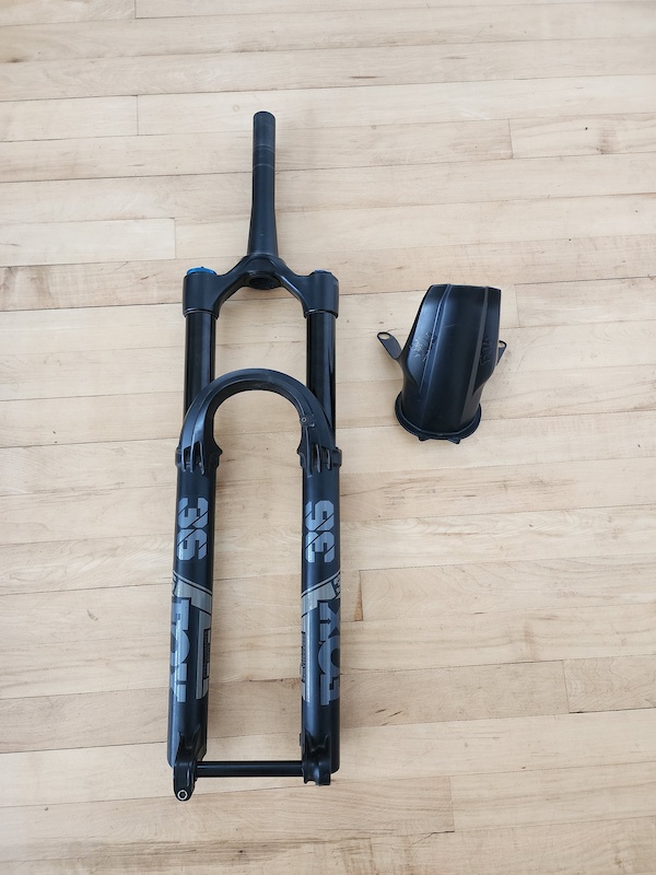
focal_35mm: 23
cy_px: 438
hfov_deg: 58.9
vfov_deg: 73.9
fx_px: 581
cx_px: 328
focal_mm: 6.4
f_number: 1.8
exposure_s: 1/120
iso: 320
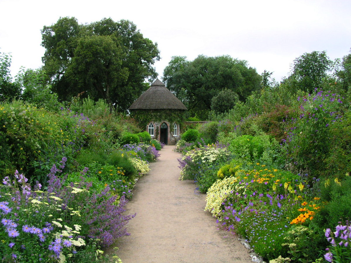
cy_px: 132
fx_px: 375
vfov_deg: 38.7
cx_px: 176
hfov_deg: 50.1
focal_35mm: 37
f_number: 2.7
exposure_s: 1/144
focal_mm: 5.6
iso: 100
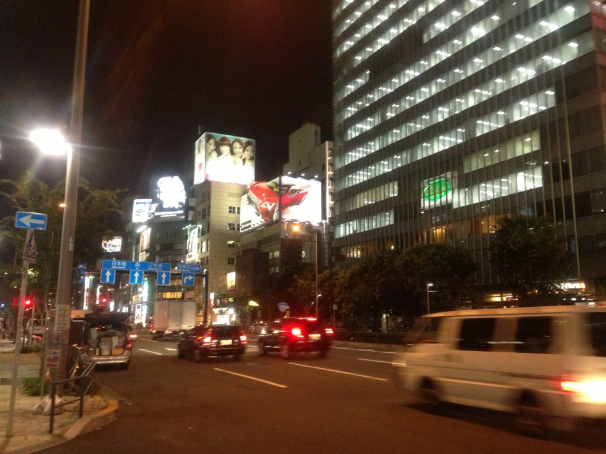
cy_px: 227
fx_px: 578
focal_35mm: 33
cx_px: 303
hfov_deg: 55.4
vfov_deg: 42.9
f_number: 2.4
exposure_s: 1/20
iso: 400
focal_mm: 4.13
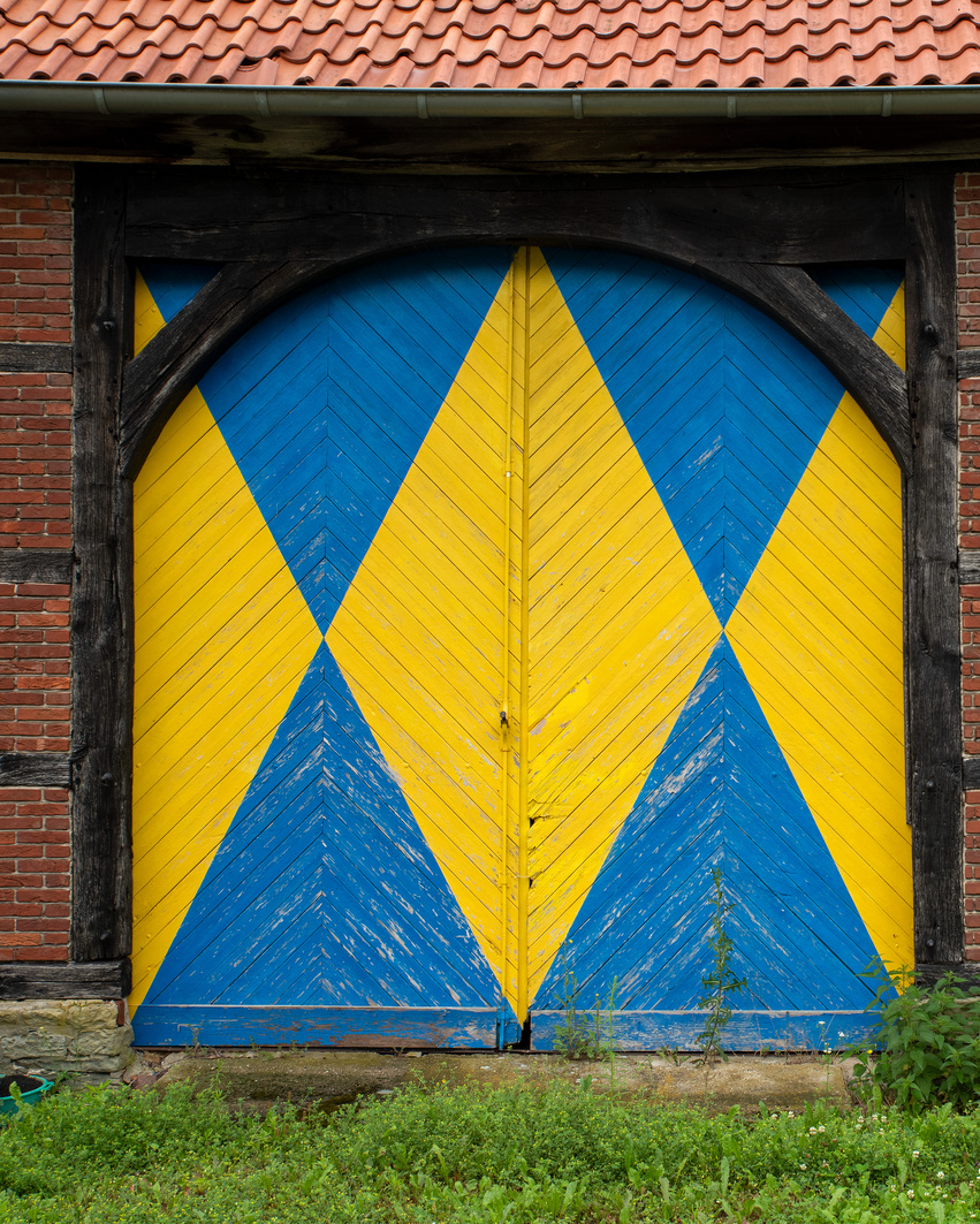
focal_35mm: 50
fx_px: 1812
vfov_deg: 37.3
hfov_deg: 29.1
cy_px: 605
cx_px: 876
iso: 400
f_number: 8
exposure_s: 1/125
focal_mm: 35
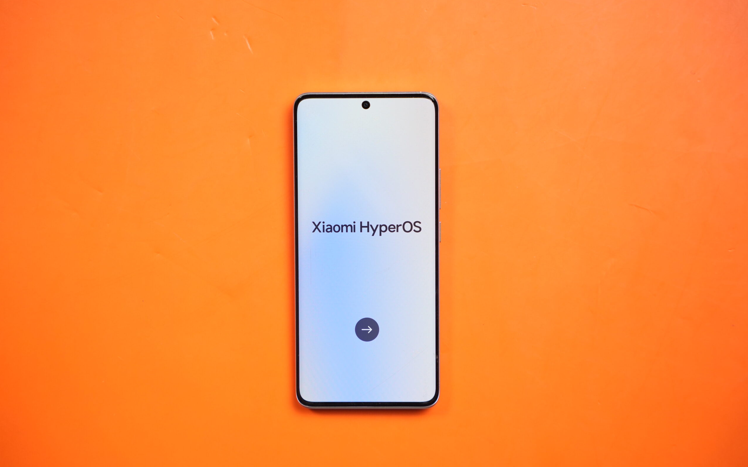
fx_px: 1468
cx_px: 376
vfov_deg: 18.1
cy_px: 243
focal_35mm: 72
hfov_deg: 28.6
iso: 640
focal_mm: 70
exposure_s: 1/125
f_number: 3.5
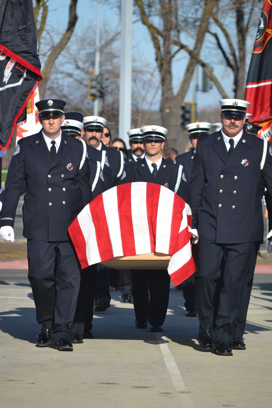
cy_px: 204
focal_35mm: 240
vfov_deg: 8.6
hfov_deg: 5.7
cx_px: 136
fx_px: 2720
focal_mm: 160
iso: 110
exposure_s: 1/500
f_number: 5.6
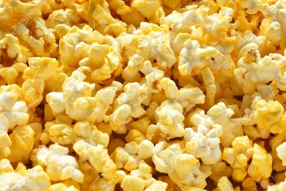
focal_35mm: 60
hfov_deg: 33.4
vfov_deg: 22.6
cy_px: 96
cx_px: 143
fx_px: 476
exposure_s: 1/5
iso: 125
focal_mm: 40
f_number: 18
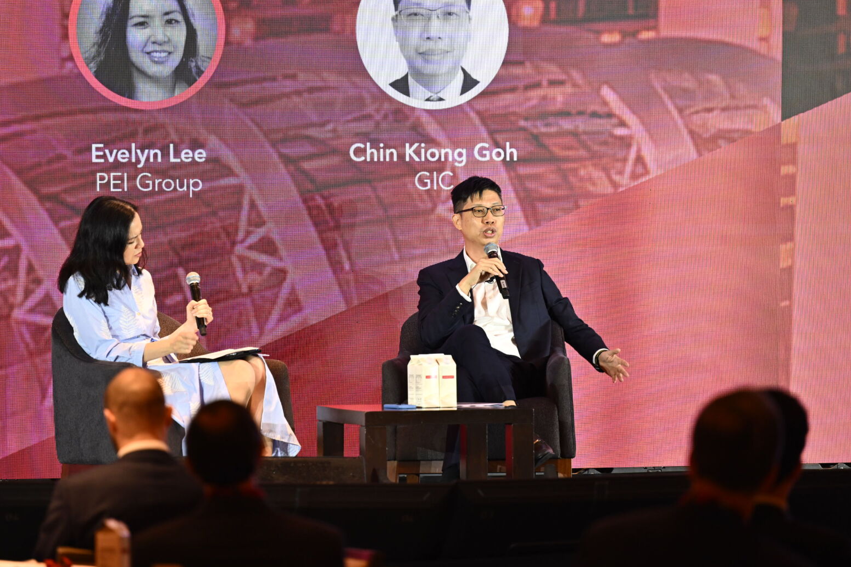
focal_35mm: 226
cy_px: 254
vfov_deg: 6.1
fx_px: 5341
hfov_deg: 9.1
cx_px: 373
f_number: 2.8
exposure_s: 1/125
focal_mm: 175
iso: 500
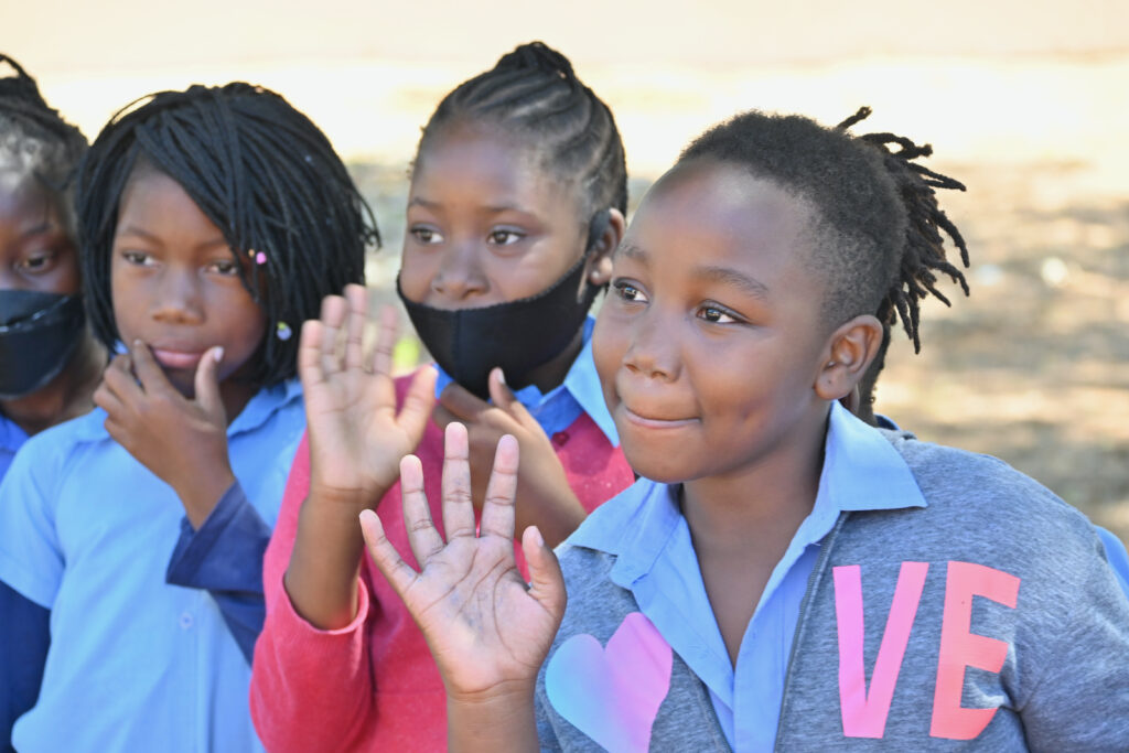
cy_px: 376
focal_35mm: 132
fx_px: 4140
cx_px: 564
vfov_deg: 10.4
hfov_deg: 15.5
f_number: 5
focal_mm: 88
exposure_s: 1/200
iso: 400
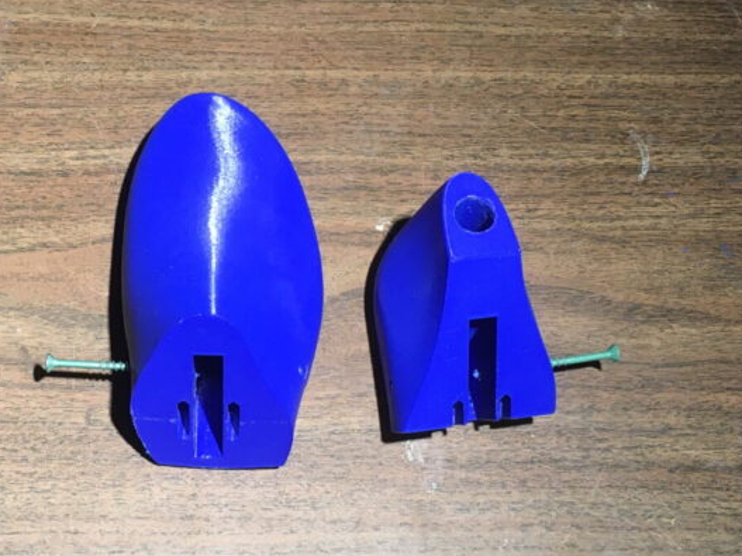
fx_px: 707
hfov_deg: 55.3
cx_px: 338
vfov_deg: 42.8
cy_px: 312
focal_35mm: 33
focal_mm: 4.15
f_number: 2.2
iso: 32
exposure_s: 1/30
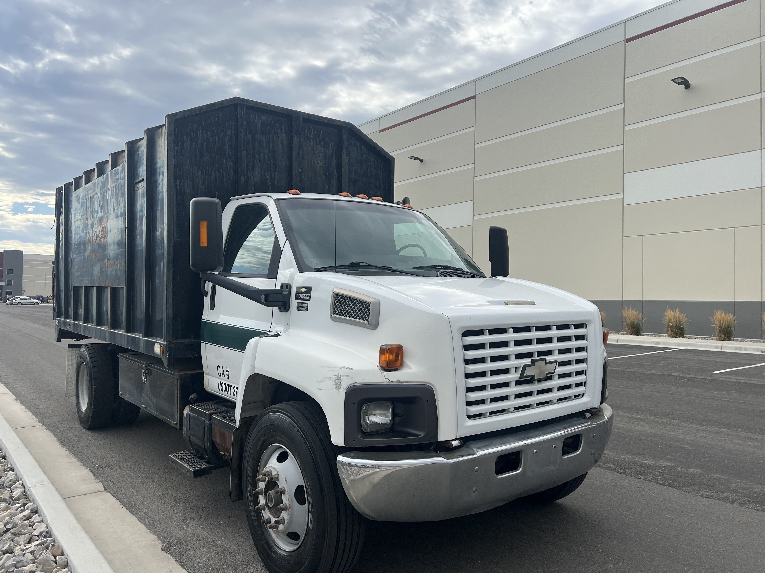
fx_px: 575
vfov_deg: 53.1
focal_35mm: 26
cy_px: 286
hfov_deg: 67.3
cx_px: 382
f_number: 1.5
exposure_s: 1/3356
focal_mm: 5.7
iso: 50
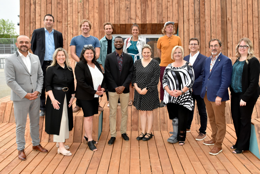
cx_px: 130
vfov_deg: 43.6
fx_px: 217
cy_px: 87
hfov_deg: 61.9
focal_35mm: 30
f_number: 8
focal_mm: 20
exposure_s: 1/250
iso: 800
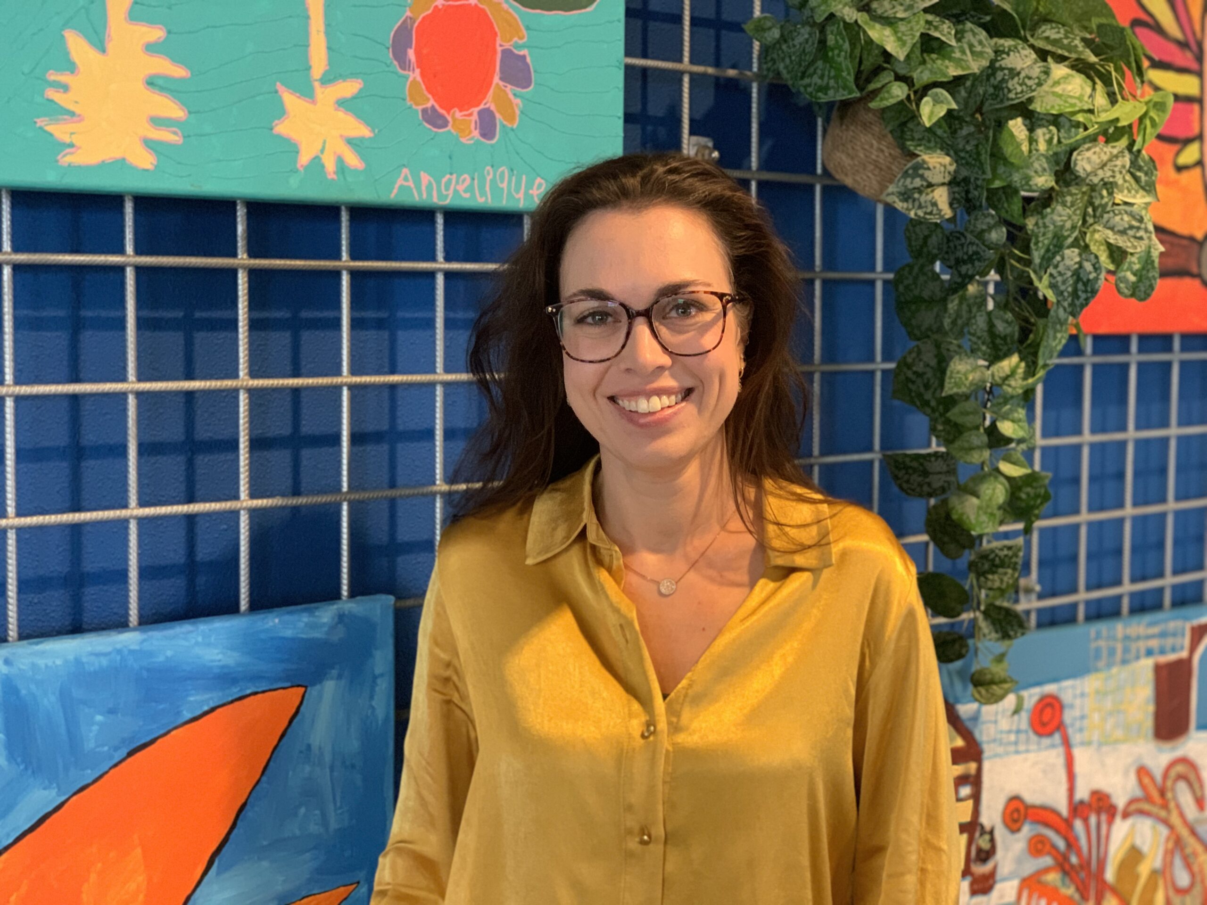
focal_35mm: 52
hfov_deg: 36.8
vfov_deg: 28.0
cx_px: 604
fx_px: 1813
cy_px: 452
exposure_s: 1/33
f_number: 2.4
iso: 320
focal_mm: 6
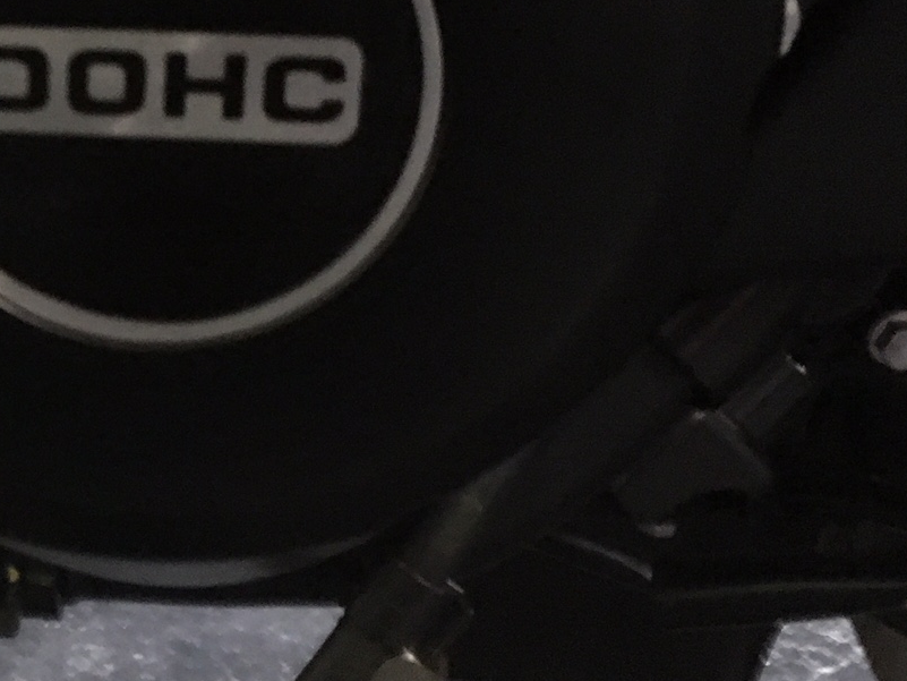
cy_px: 325
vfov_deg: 20.2
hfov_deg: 25.5
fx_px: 1913
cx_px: 17
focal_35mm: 73
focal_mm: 4.15
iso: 640
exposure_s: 1/15
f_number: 2.2
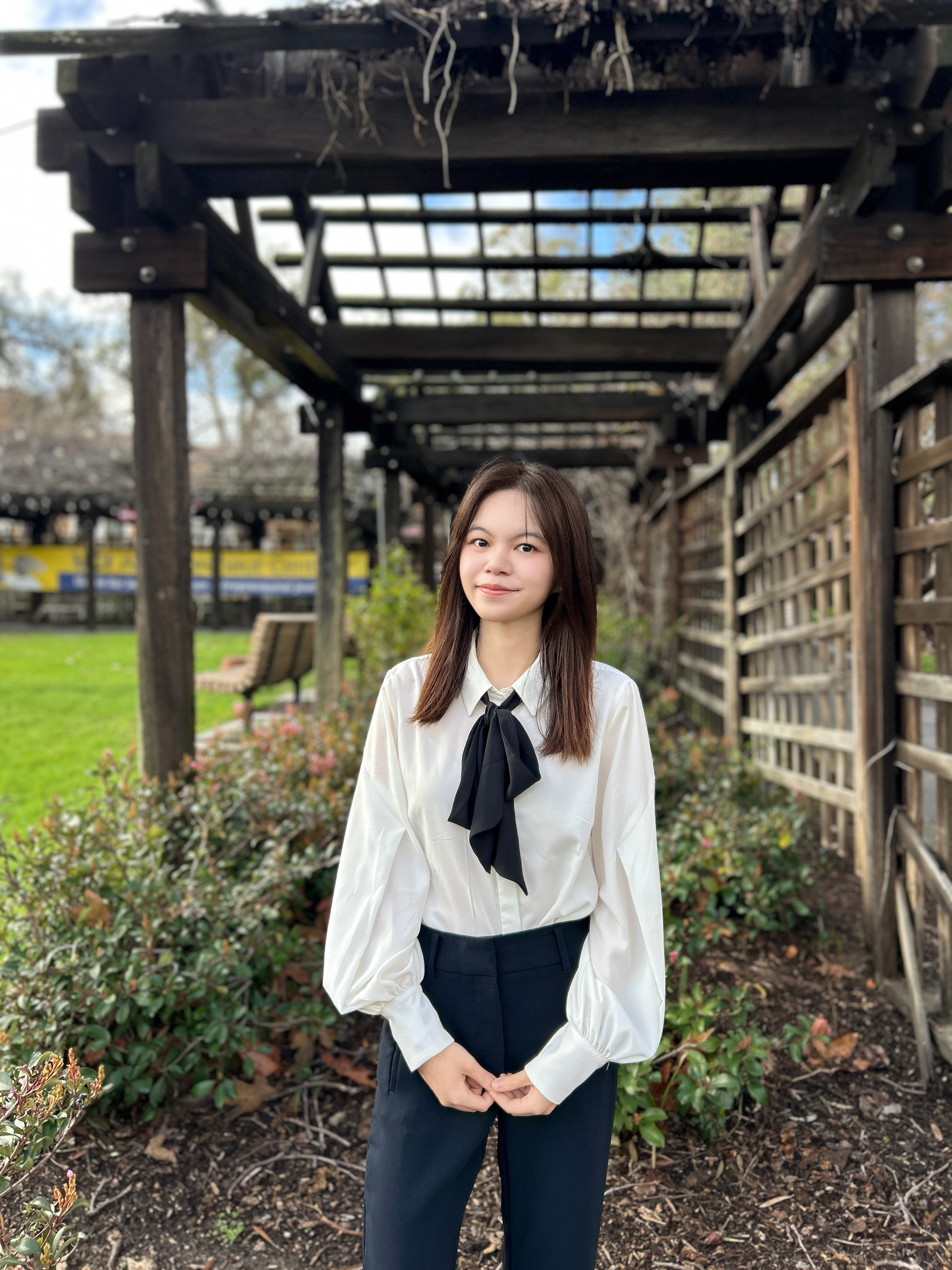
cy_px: 635
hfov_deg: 53.1
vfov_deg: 67.3
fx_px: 953
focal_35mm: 26
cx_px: 476
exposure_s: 1/639
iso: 50
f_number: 1.5
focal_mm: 5.7
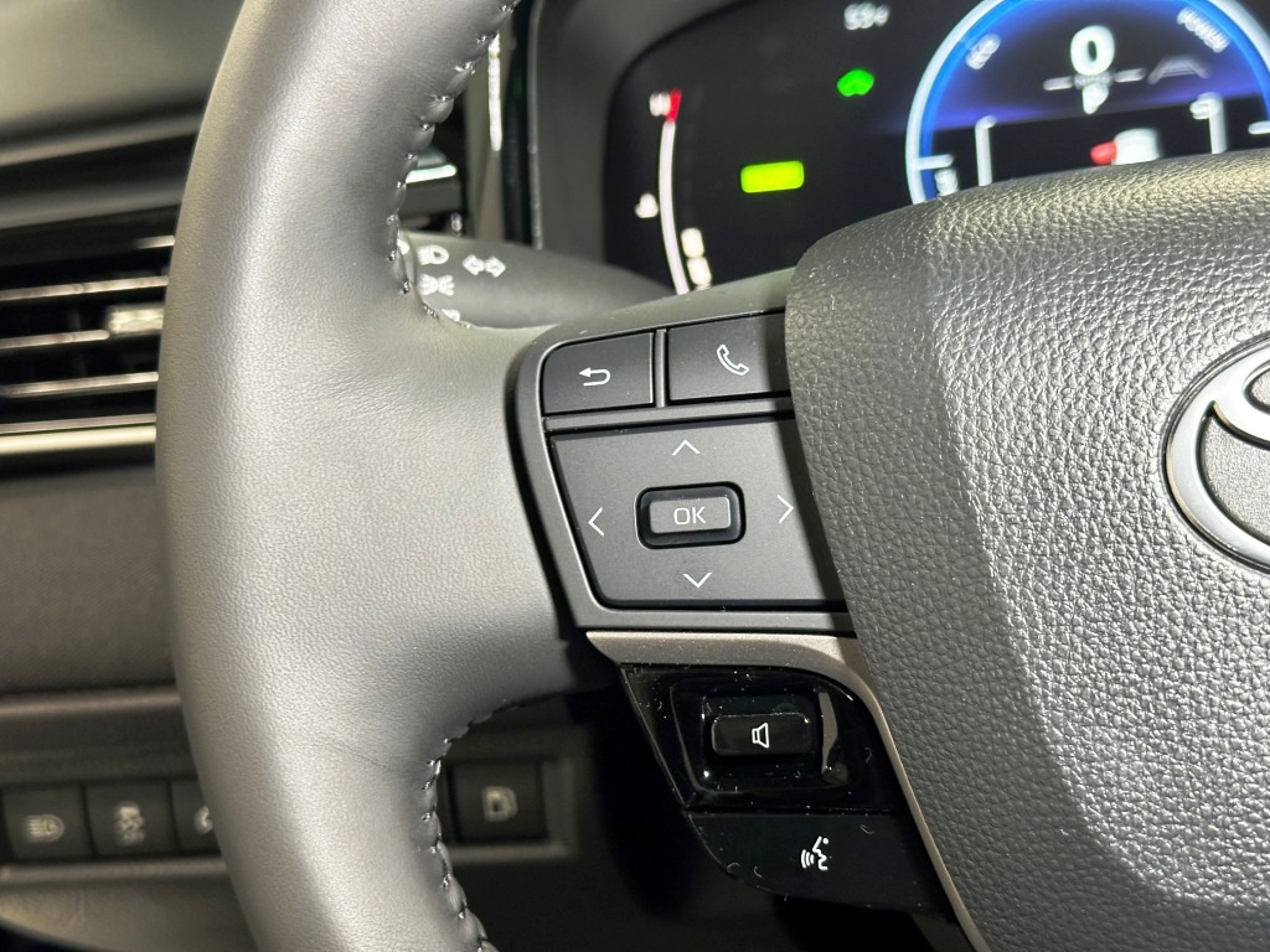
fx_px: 1761
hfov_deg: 39.7
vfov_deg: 30.3
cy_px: 476
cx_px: 635
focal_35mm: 48
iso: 400
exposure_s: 1/30
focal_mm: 6.86
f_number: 1.78
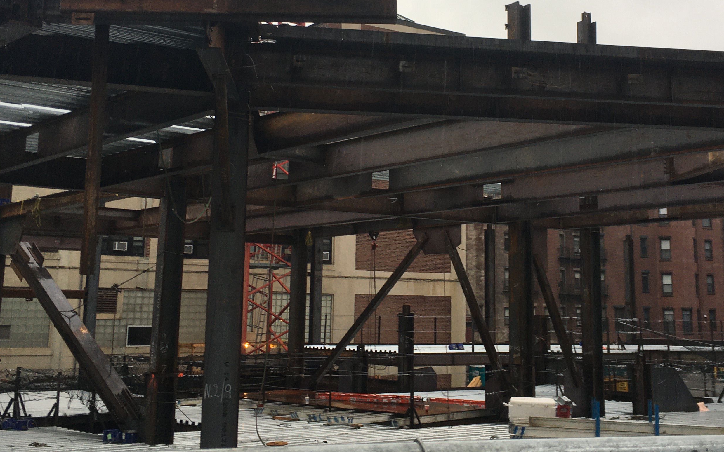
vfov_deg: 25.5
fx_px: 987
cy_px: 117
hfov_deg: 40.2
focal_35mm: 50
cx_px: 417
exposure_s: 1/120
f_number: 2.2
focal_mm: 4.15
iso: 32
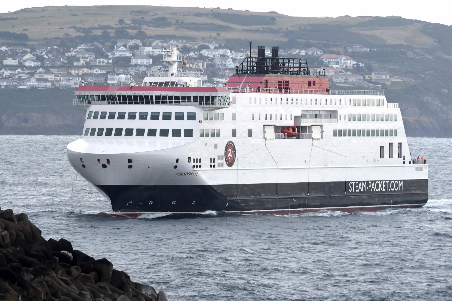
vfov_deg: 4.6
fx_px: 3766
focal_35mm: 300
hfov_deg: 6.9
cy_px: 150
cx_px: 226
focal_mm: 200
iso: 400
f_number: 10
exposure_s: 1/400
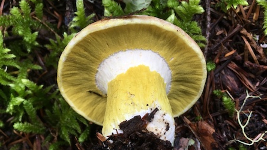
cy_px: 95
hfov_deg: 61.0
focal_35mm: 32
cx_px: 133
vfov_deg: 36.4
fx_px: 226
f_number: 2.2
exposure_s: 1/30
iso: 32
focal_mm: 4.15
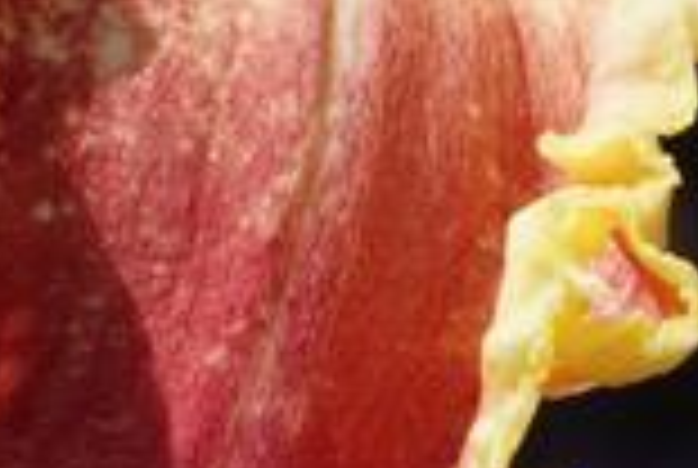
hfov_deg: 2.0
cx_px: 536
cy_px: -380
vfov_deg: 1.3
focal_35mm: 1033
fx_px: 20071
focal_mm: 107
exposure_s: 1/400
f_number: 8
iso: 100
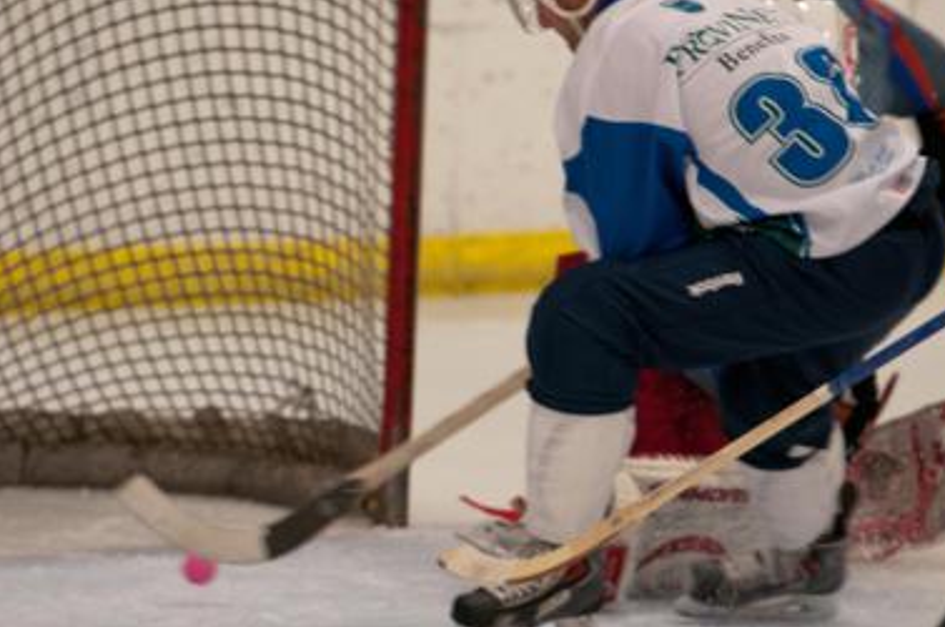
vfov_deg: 3.1
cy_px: 365
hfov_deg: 4.7
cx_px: 386
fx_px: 11478
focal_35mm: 438
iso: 500
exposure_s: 1/320
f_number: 3.2
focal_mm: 200
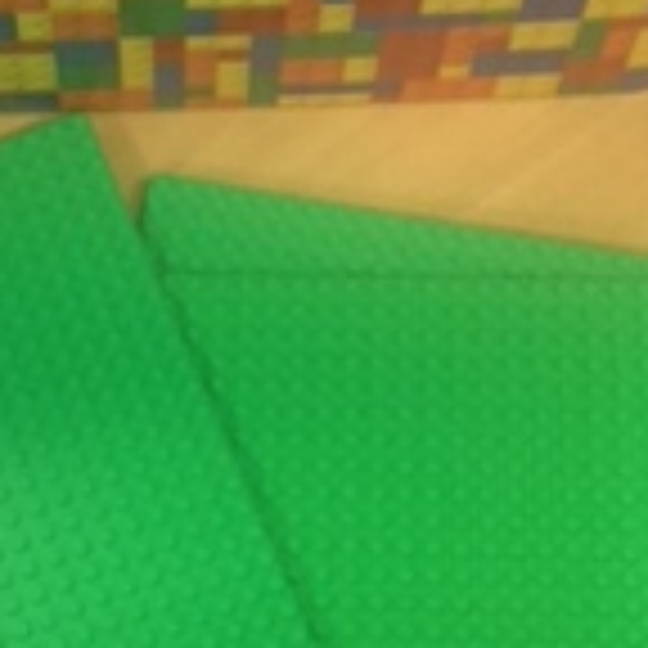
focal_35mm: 114
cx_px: 198
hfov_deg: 15.2
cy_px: 40
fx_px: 2414
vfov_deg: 15.1
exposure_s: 1/33
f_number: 2.2
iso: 200
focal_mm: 4.15
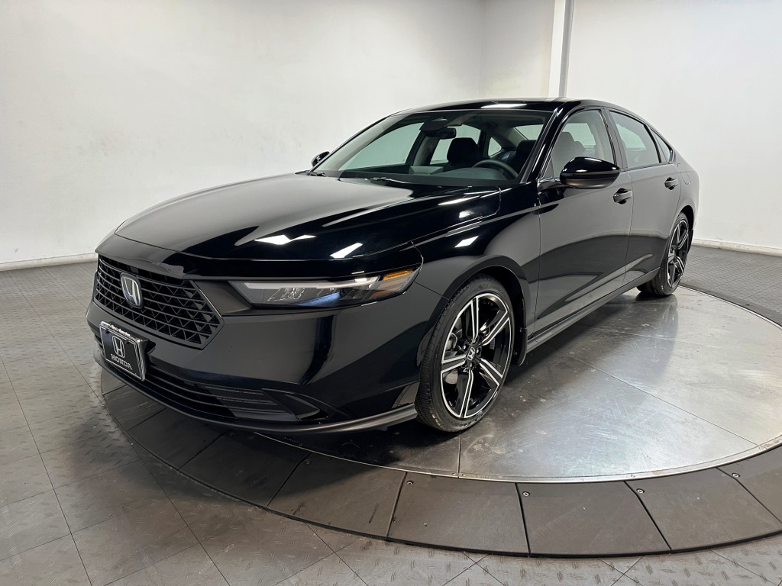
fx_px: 542
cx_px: 391
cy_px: 293
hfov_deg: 71.6
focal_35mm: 24
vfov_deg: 56.8
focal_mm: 6.86
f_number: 1.78
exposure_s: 1/60
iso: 320
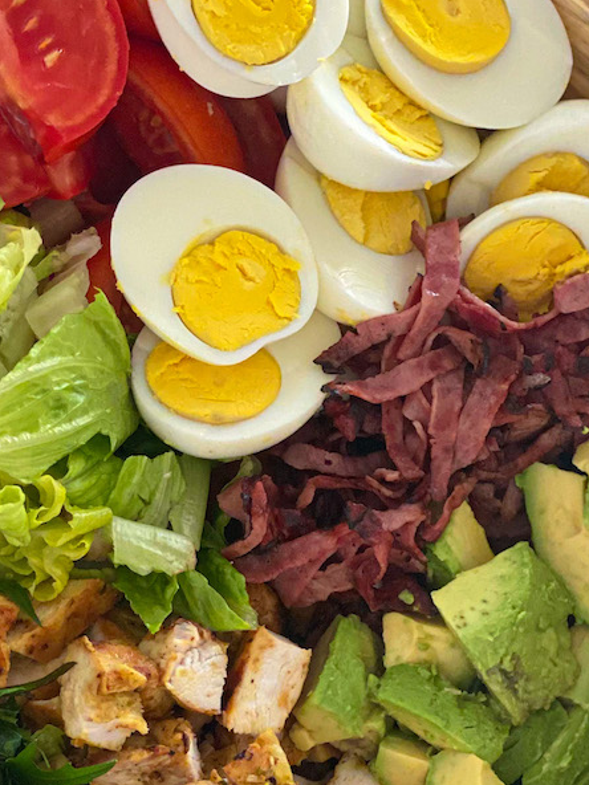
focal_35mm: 117
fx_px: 2654
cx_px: 174
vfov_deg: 16.7
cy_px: 625
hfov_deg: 12.6
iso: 160
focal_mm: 6
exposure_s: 1/120
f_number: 2
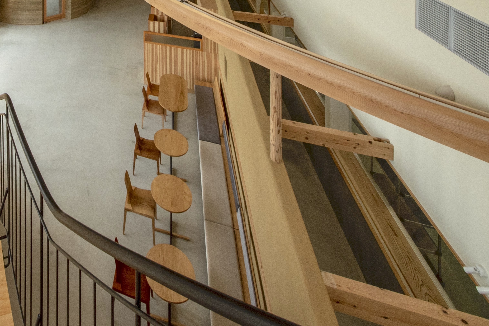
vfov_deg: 50.8
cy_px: 34
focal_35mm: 22
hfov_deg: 69.7
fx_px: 299
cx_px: 88
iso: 1250
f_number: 22
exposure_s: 1/80
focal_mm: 12
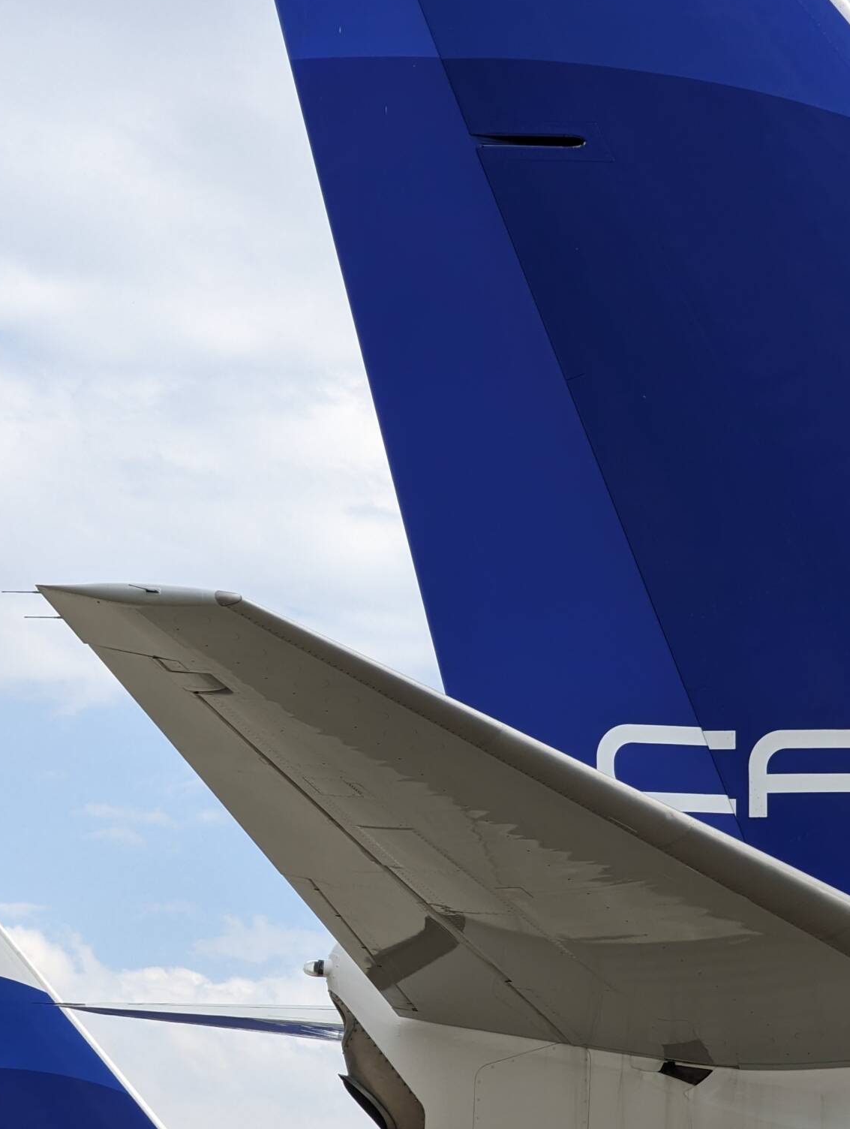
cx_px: 511
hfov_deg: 8.4
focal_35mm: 177
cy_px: 829
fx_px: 5779
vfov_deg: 11.1
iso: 44
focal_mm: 19
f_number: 3.5
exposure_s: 1/437
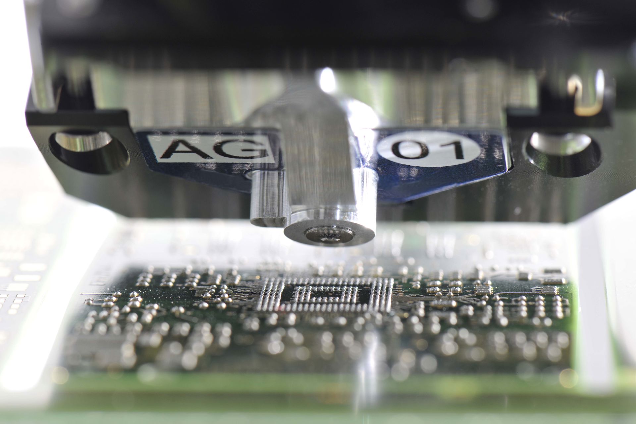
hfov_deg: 19.5
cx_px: 318
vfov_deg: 13.0
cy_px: 212
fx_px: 1855
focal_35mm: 105
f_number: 11
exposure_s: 1/50
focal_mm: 105
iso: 250
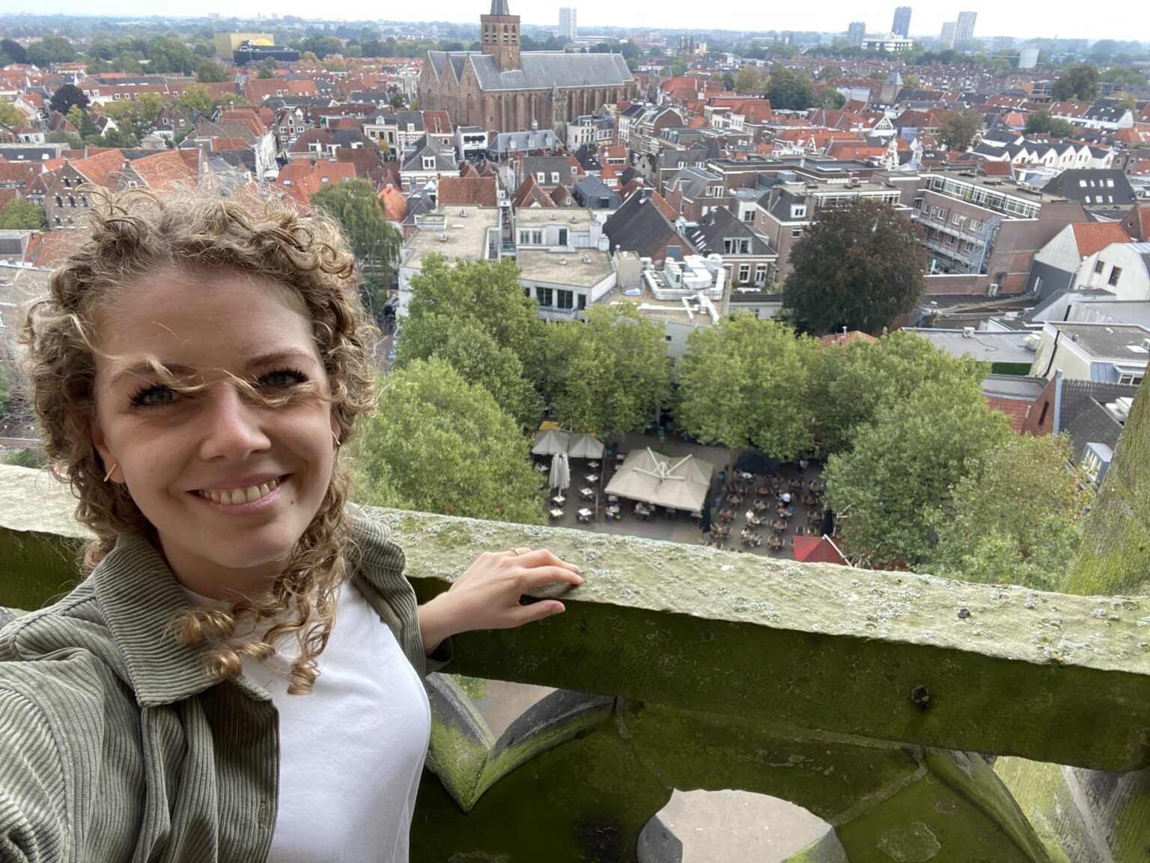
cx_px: 575
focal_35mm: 23
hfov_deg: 73.9
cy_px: 432
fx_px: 764
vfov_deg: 58.9
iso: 50
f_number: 2.2
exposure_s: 1/122
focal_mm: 2.71
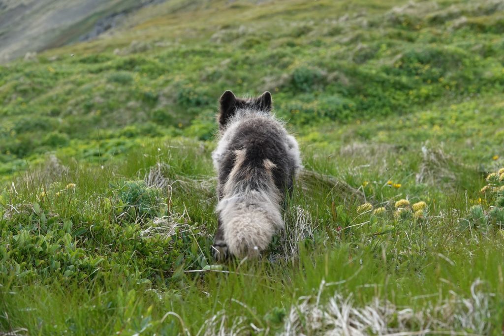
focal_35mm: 184
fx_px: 2576
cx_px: 252
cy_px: 168
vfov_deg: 7.5
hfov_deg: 11.2
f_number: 8
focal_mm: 67.46
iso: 400
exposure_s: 1/200
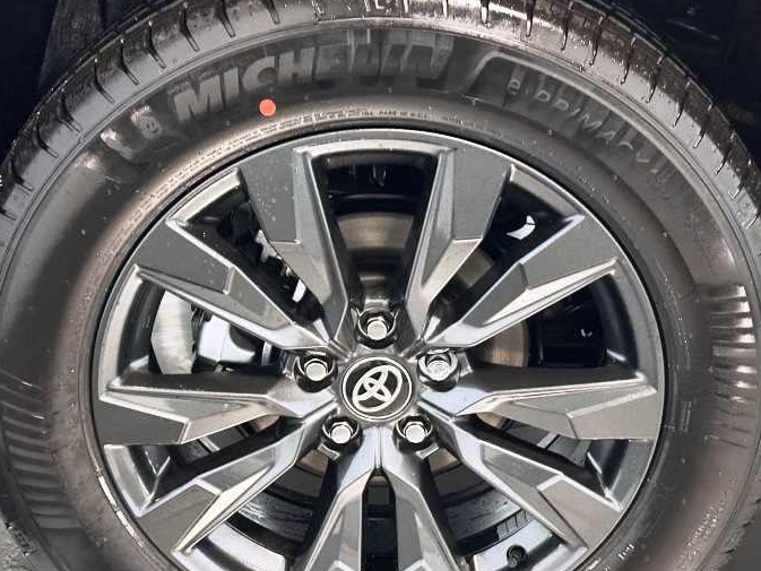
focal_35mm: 73
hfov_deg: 26.7
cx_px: 366
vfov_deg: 20.1
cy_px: 365
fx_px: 1605
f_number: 1.78
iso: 640
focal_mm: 6.86
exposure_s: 1/24
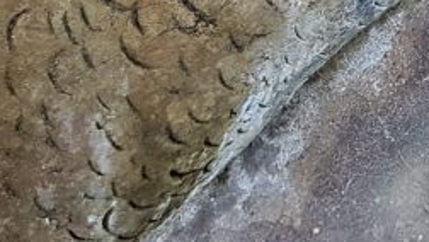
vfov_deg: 9.6
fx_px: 1309
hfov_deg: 17.4
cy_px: -303
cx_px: 562
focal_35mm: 115
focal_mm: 4.2
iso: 40
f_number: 1.7
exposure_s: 1/224
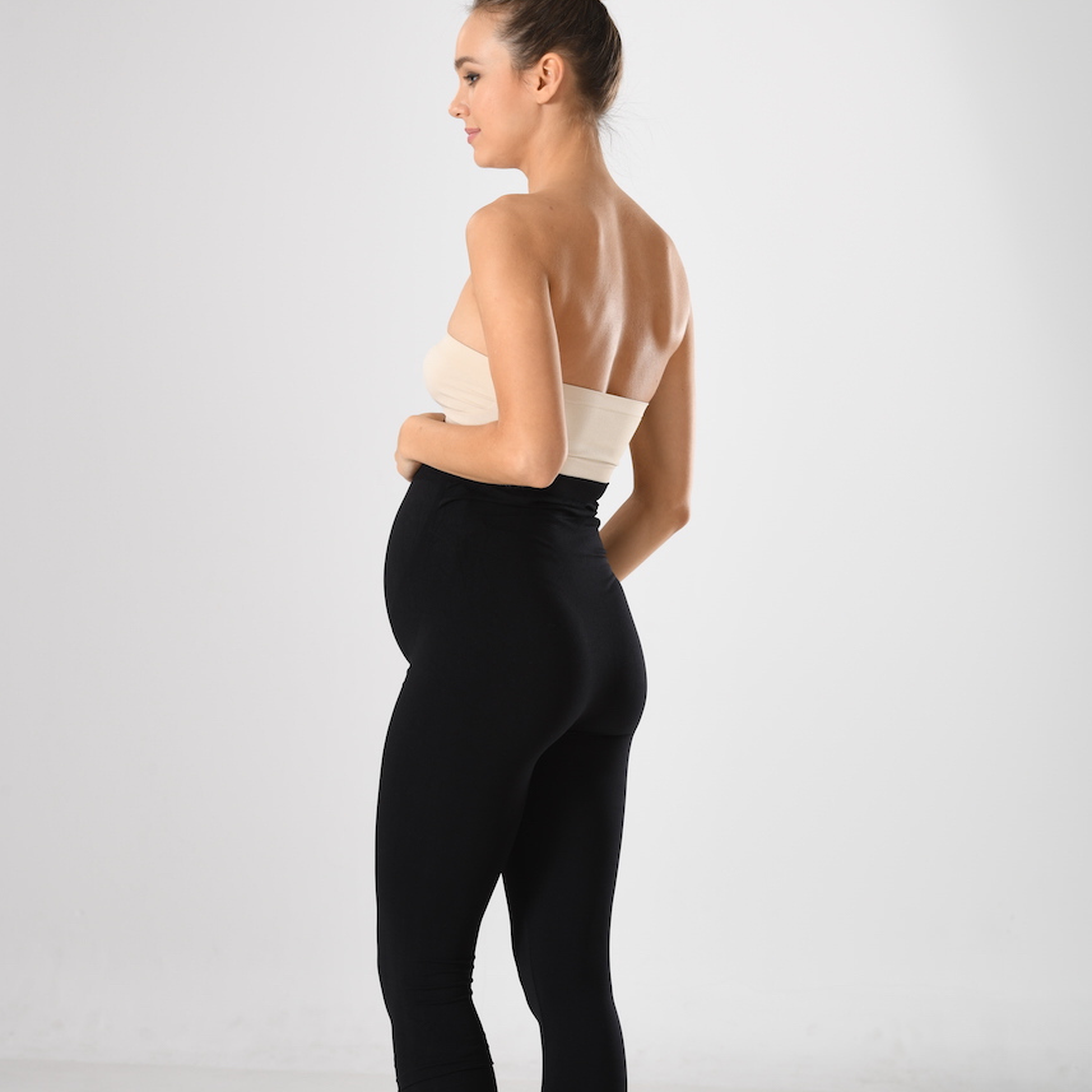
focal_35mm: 126
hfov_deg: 13.8
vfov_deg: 13.8
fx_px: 4497
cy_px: 694
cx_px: 548
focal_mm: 98
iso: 100
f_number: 11
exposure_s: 1/125
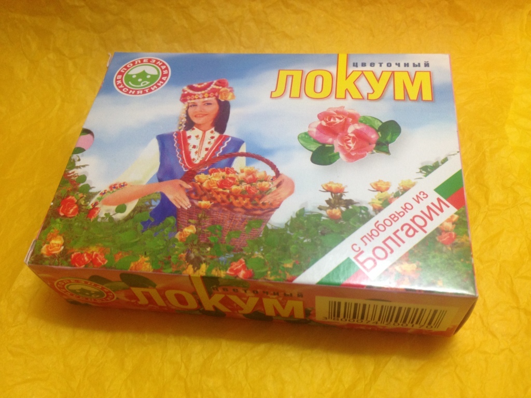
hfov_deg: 55.4
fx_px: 506
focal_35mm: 33
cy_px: 199
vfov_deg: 42.9
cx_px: 266
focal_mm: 4.12
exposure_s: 1/20
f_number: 2.4
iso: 125
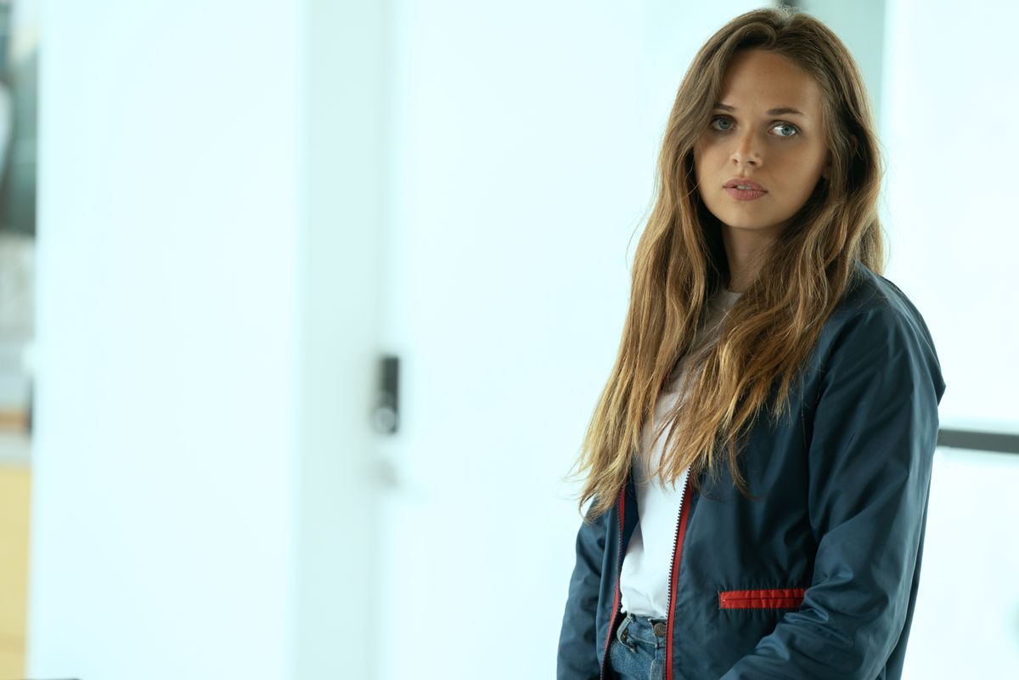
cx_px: 510
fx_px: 5661
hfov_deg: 10.3
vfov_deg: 6.9
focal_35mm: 200
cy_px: 340
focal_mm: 200
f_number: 3.5
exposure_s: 1/250
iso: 800
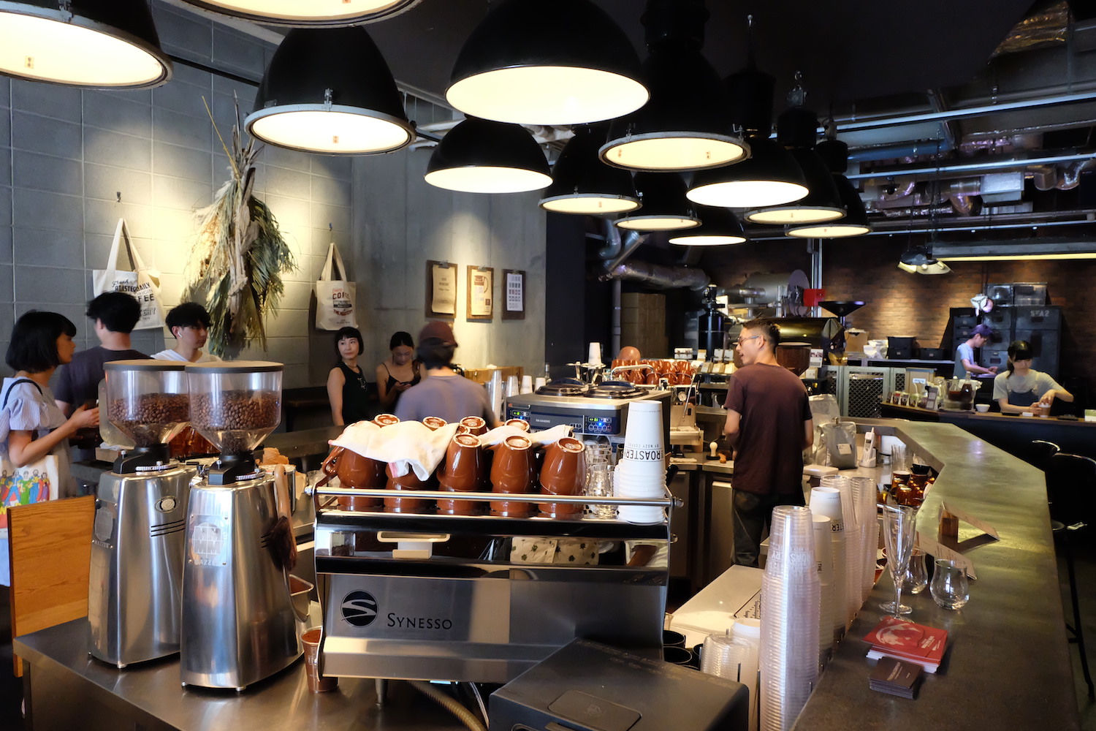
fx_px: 731
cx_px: 548
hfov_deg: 73.7
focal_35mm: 24
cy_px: 366
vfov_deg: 53.1
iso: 6400
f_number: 4.5
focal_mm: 16
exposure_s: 1/42
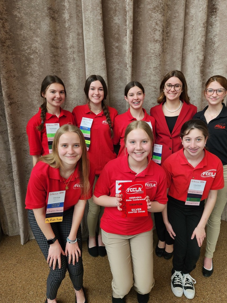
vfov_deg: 69.4
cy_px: 155
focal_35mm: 25
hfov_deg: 54.8
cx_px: 122
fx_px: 219
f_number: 1.8
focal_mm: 5.4
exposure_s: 1/180
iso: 80
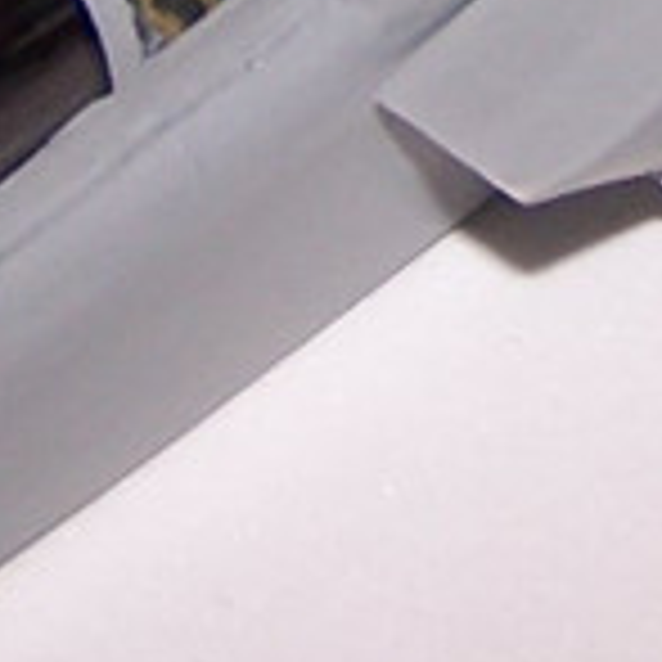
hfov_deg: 7.2
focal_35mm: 243
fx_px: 5258
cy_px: -324
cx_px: 619
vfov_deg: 7.1
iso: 80
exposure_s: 1/60
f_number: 2.8
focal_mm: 6.3
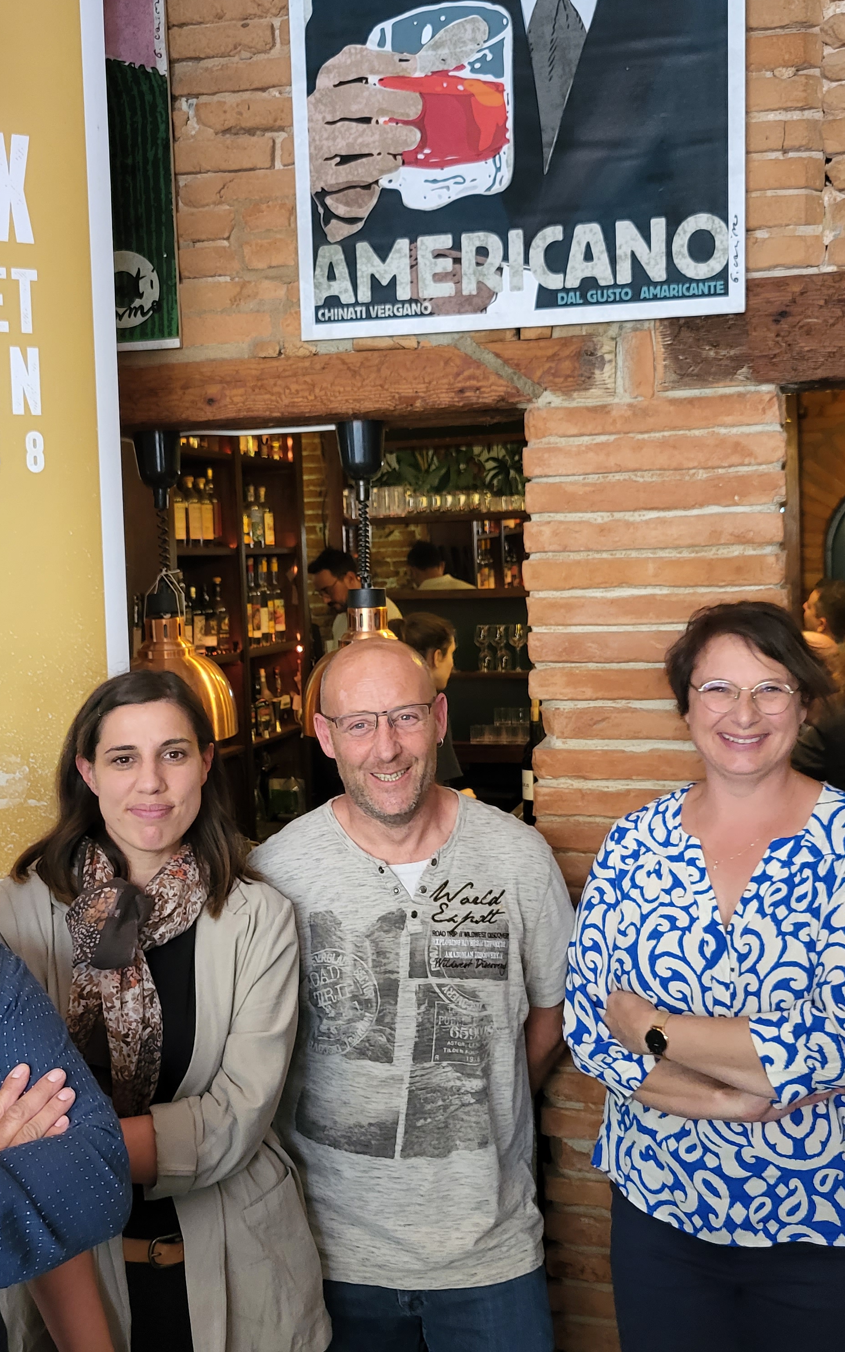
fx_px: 1363
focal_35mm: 37
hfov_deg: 34.4
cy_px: 675
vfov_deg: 52.7
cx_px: 378
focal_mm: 5.4
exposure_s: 1/50
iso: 400
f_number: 1.8
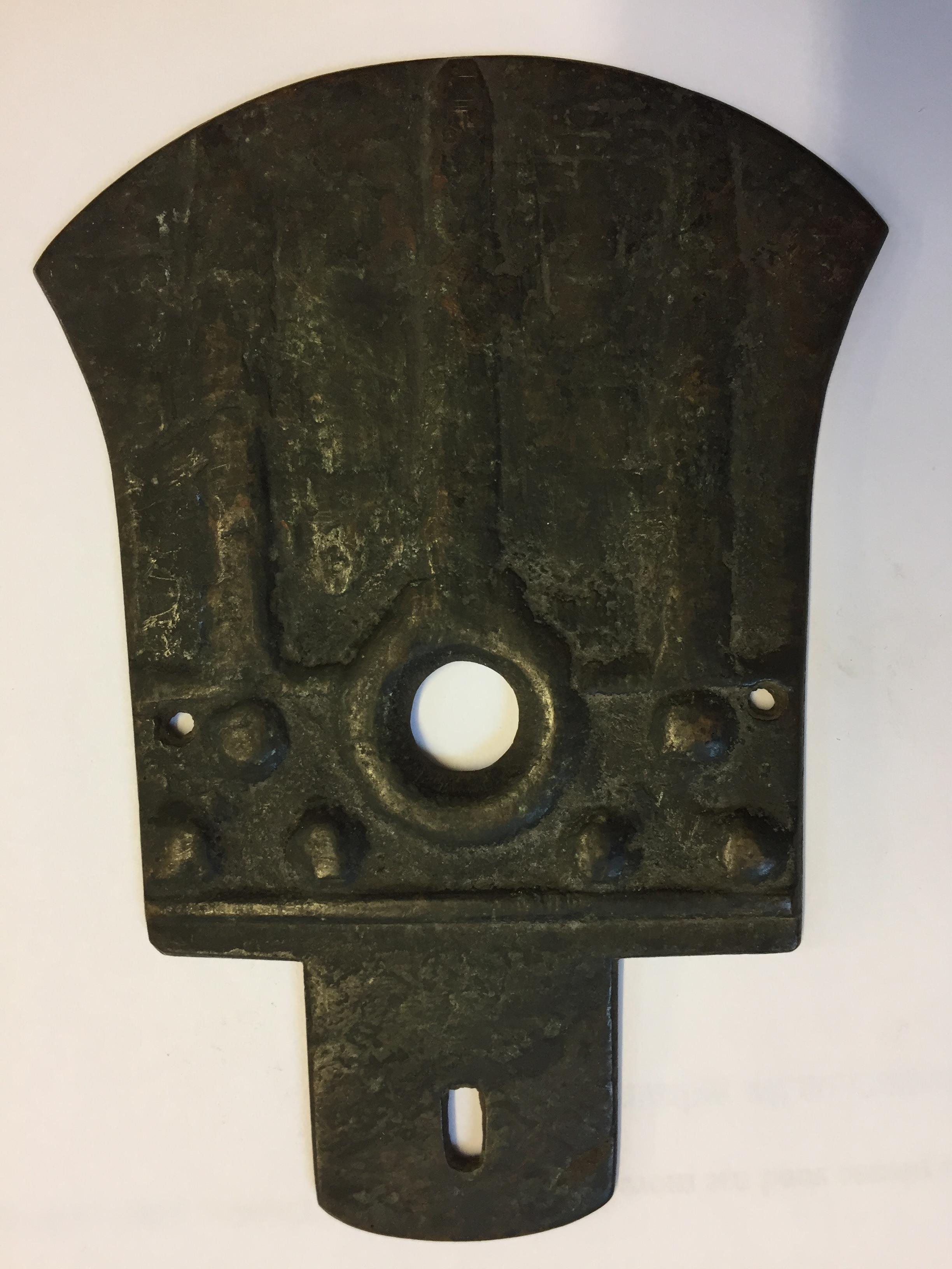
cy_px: 634
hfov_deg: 48.2
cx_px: 476
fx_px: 1063
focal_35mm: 29
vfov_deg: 61.7
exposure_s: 1/33
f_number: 2.2
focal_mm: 4.15
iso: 50
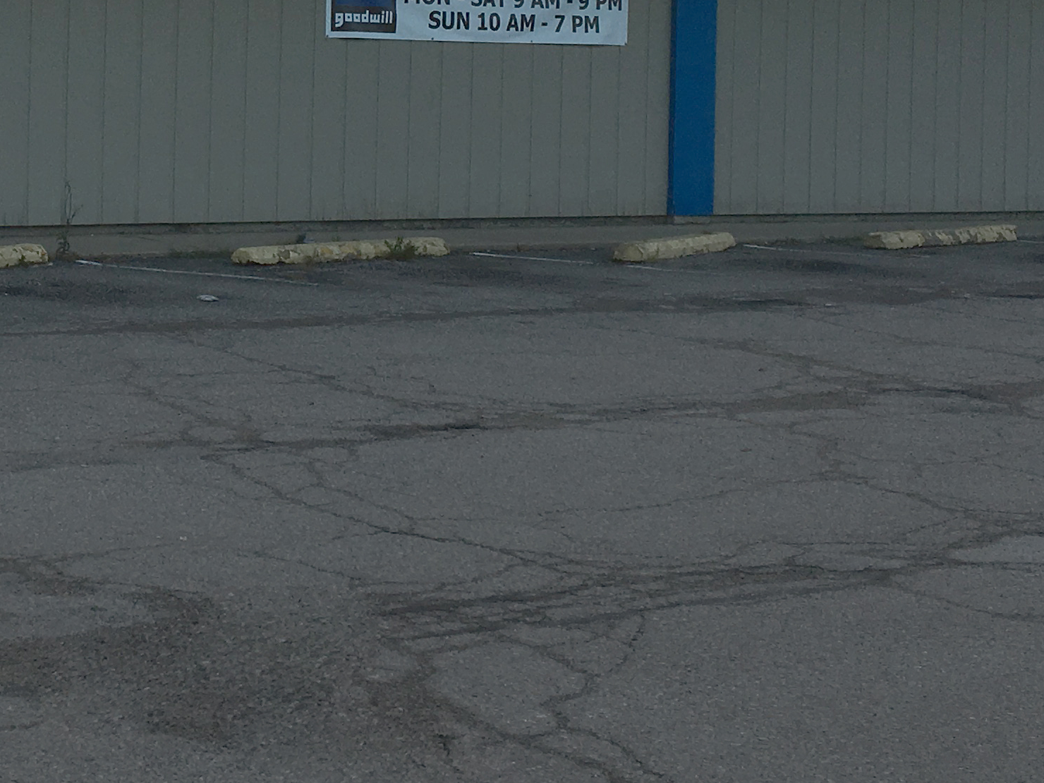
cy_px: 1
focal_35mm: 79
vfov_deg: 18.2
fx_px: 2383
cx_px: 190
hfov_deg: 24.3
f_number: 2.2
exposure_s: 1/283
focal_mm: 4.15
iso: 25
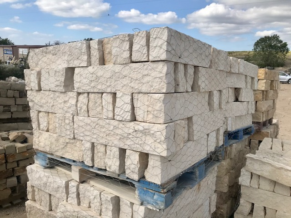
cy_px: 109
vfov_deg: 49.7
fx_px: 235
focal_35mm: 28
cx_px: 146
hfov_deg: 63.4
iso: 20
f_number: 1.8
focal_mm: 3.99
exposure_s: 1/2660
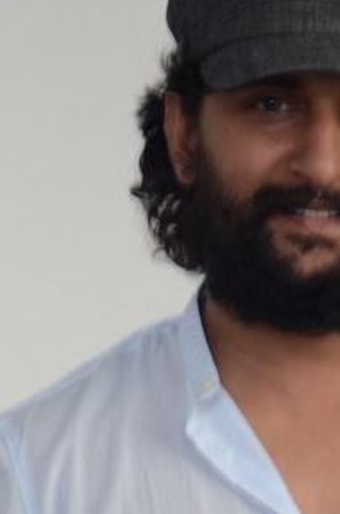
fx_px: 6048
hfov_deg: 3.2
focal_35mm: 425
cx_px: 273
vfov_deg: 4.8
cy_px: 656
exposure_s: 1/125
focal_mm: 80
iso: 1000
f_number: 5.6
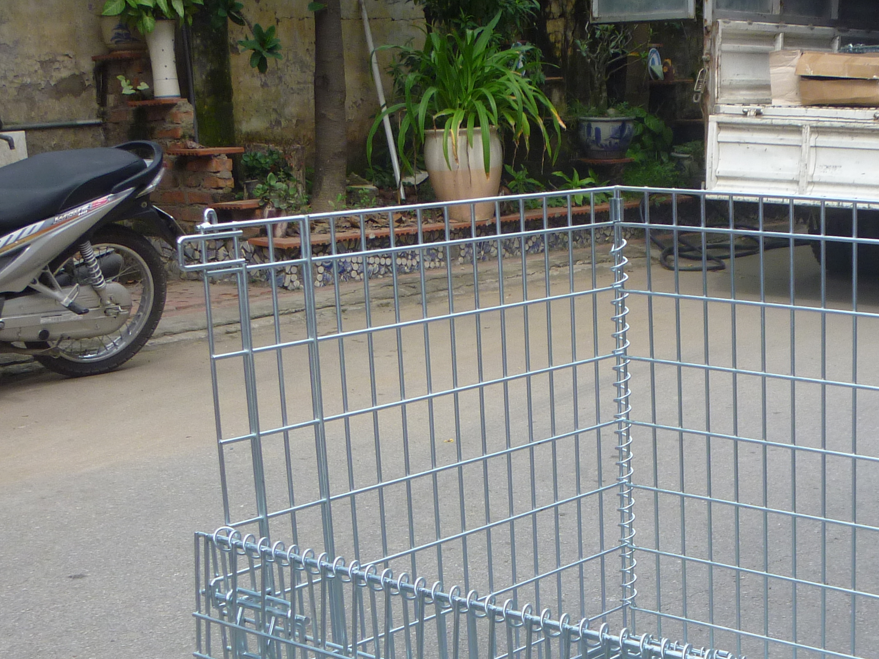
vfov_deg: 22.0
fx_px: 1650
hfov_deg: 29.1
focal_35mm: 65
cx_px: 707
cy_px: 605
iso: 100
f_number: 3.5
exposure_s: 1/250
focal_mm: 6.3
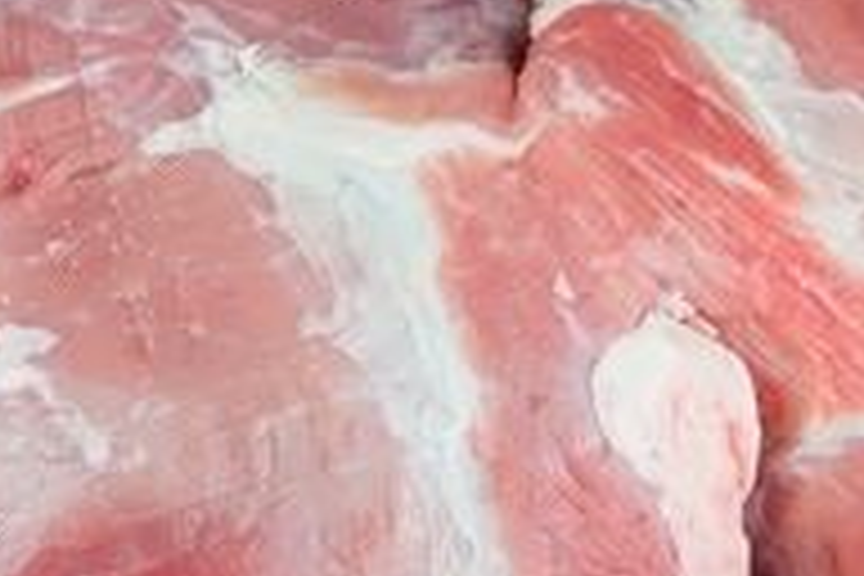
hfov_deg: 8.9
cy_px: 637
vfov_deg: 5.9
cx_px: 544
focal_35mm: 231
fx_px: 5544
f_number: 7.1
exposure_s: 1/50
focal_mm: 50
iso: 200
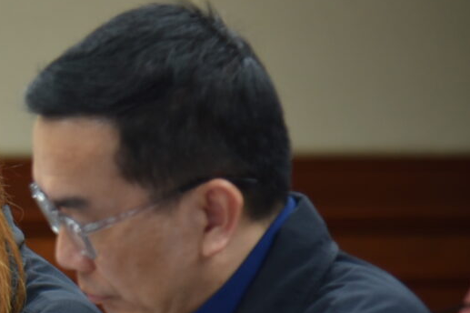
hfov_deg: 6.2
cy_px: 308
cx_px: -195
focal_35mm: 327
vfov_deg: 4.2
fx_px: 4266
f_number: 4
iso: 900
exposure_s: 1/60
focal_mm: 110
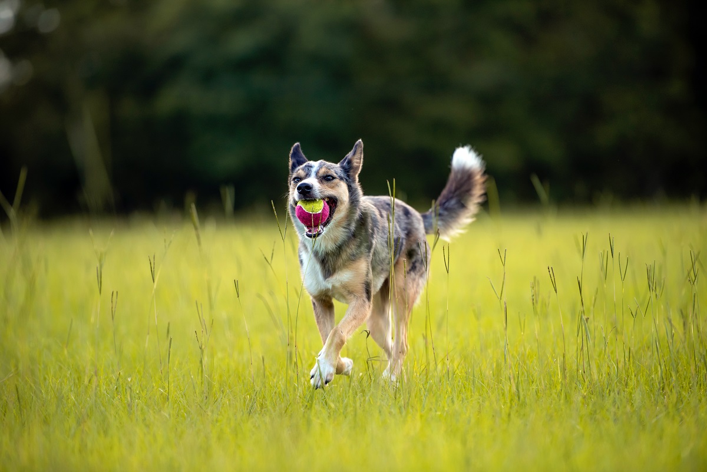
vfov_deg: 6.9
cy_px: 236
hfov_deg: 10.3
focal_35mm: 200
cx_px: 354
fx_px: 3929
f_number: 2.8
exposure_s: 1/1600
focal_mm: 200
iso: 320
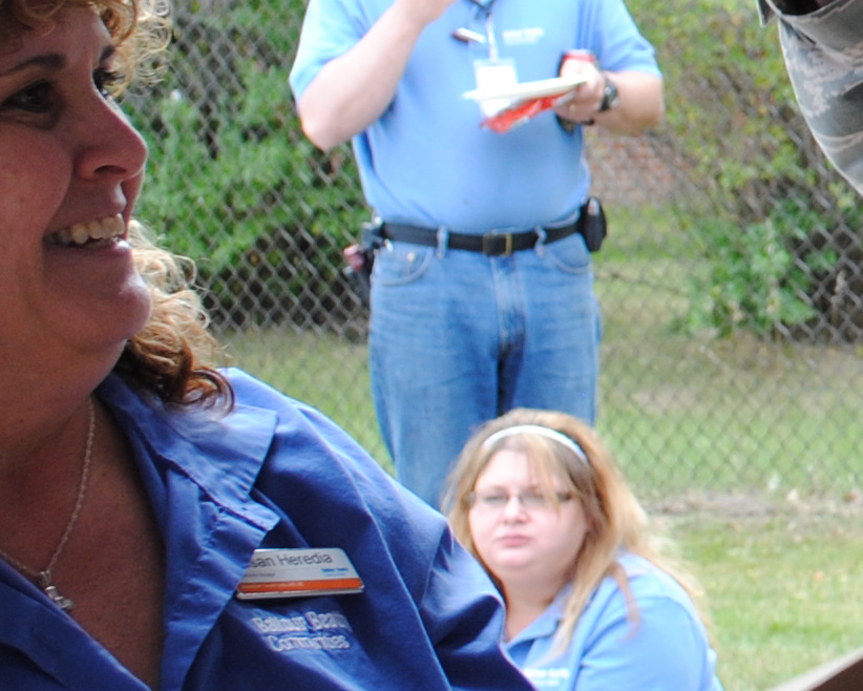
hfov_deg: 12.5
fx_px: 3730
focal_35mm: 146
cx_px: 1335
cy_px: 8
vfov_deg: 10.5
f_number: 5.6
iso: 200
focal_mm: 22
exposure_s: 1/125
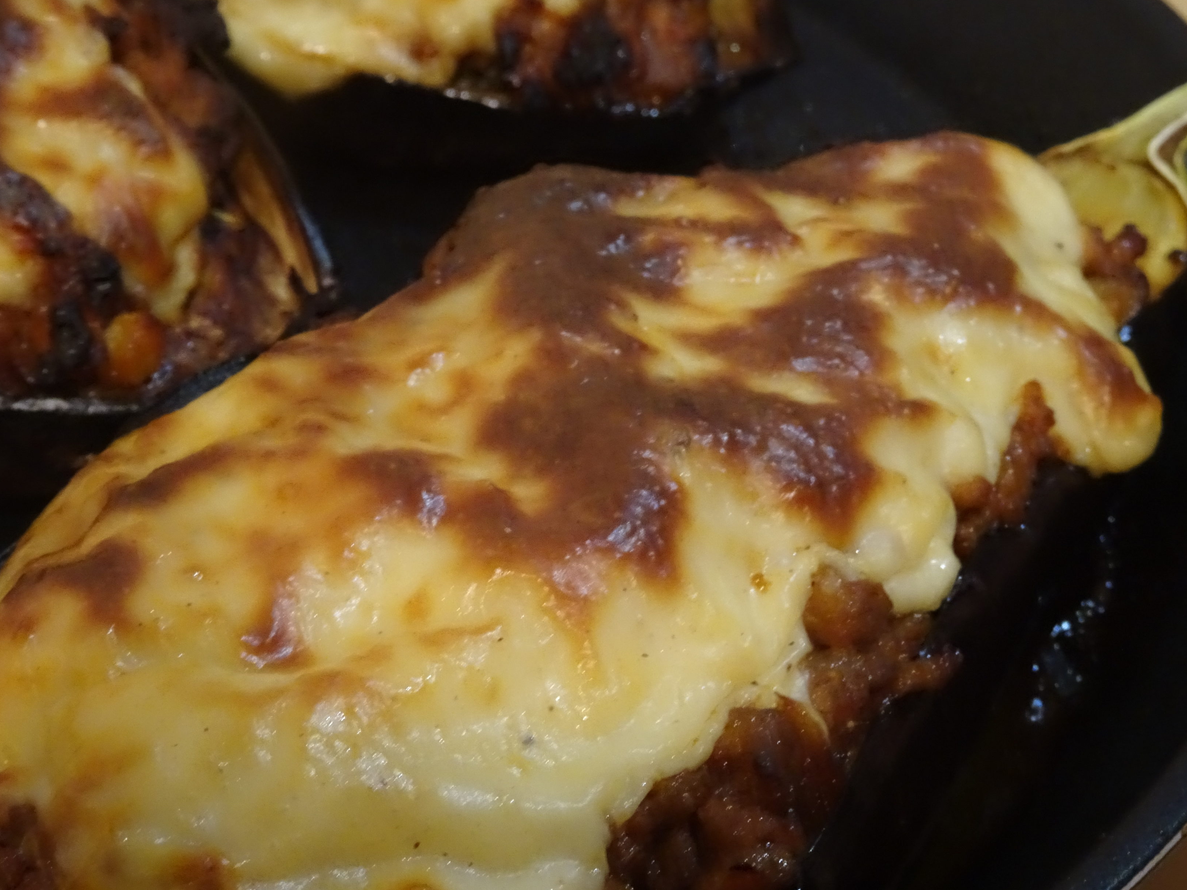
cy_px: 468
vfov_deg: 16.6
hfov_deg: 22.0
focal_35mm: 89
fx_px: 3052
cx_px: 591
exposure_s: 1/8
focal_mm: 12.87
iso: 800
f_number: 5
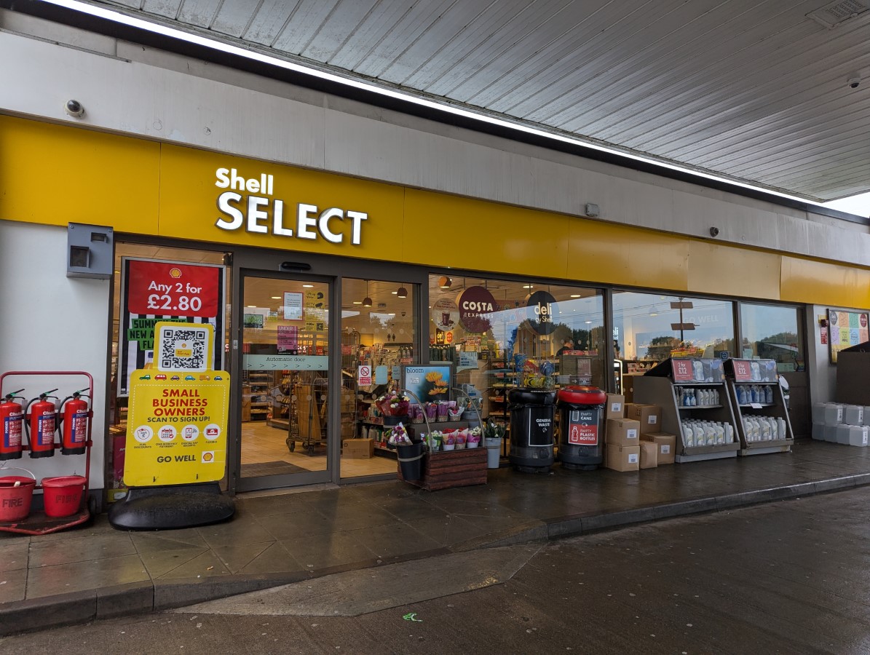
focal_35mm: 24
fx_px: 604
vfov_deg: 56.9
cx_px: 435
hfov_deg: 71.5
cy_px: 328
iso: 96
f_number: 1.85
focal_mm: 6.81
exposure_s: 1/160
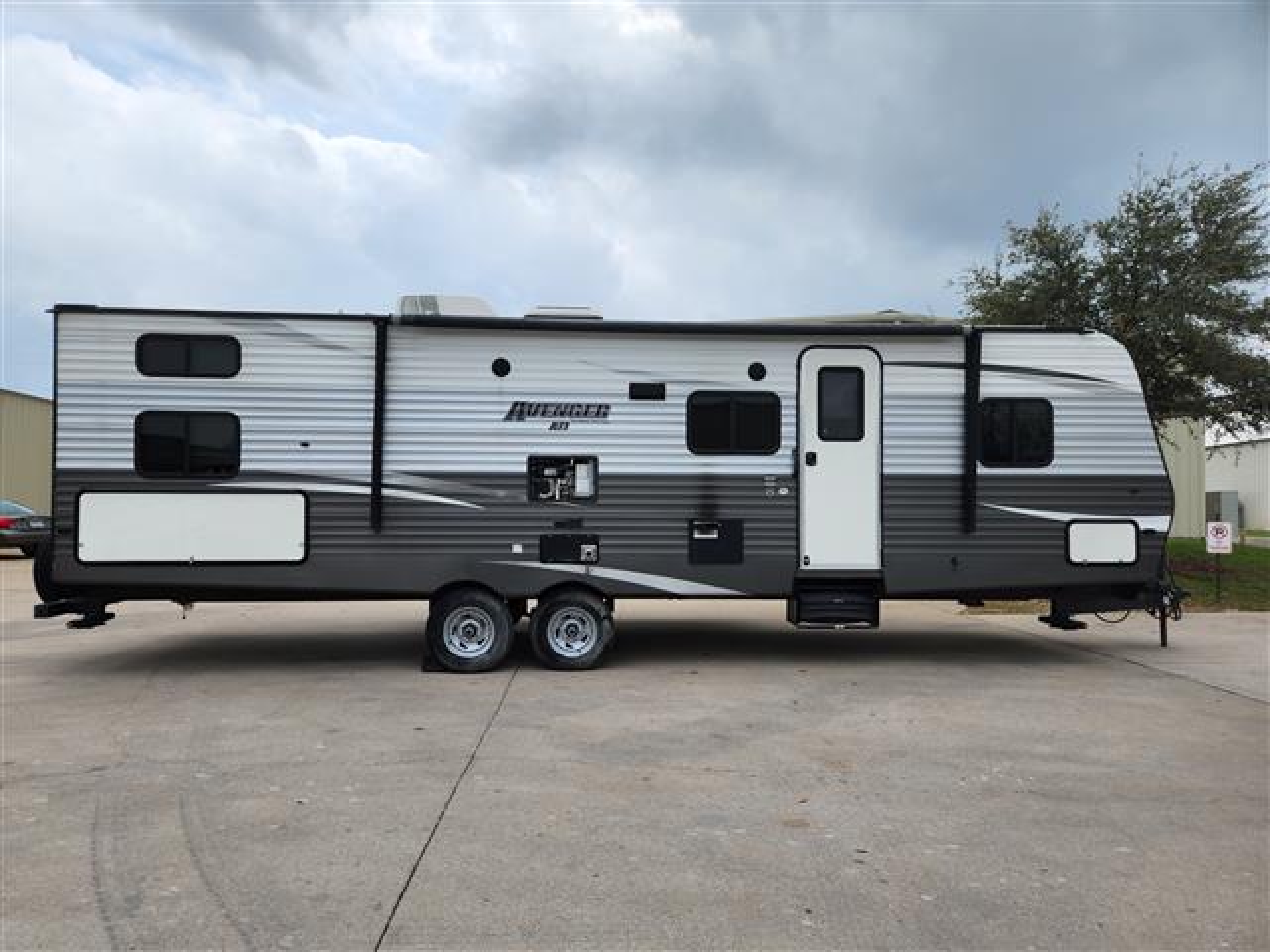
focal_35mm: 23
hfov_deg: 73.9
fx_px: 844
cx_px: 635
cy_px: 476
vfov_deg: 58.9
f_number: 1.8
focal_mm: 5.4
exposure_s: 1/1654
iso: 20
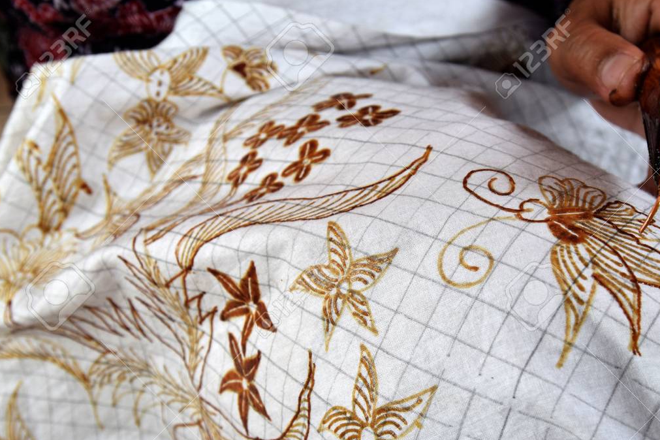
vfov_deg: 36.1
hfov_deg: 51.8
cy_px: 270
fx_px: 672
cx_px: 415
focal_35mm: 37
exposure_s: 1/80
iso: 400
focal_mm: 19
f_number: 6.3
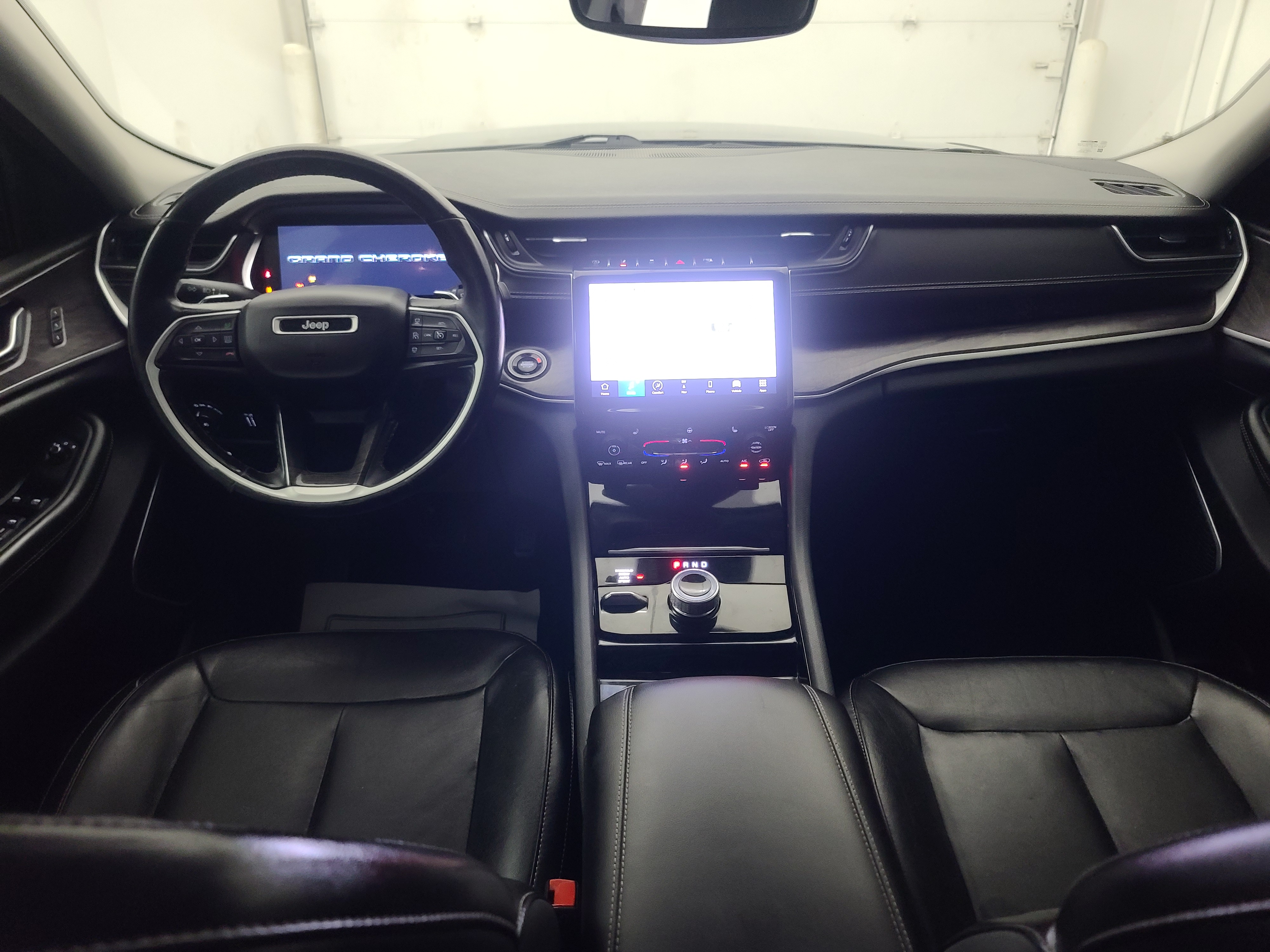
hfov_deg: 69.4
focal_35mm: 25
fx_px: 917
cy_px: 476
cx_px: 635
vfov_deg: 54.9
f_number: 1.8
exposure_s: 1/40
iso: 640
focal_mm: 7
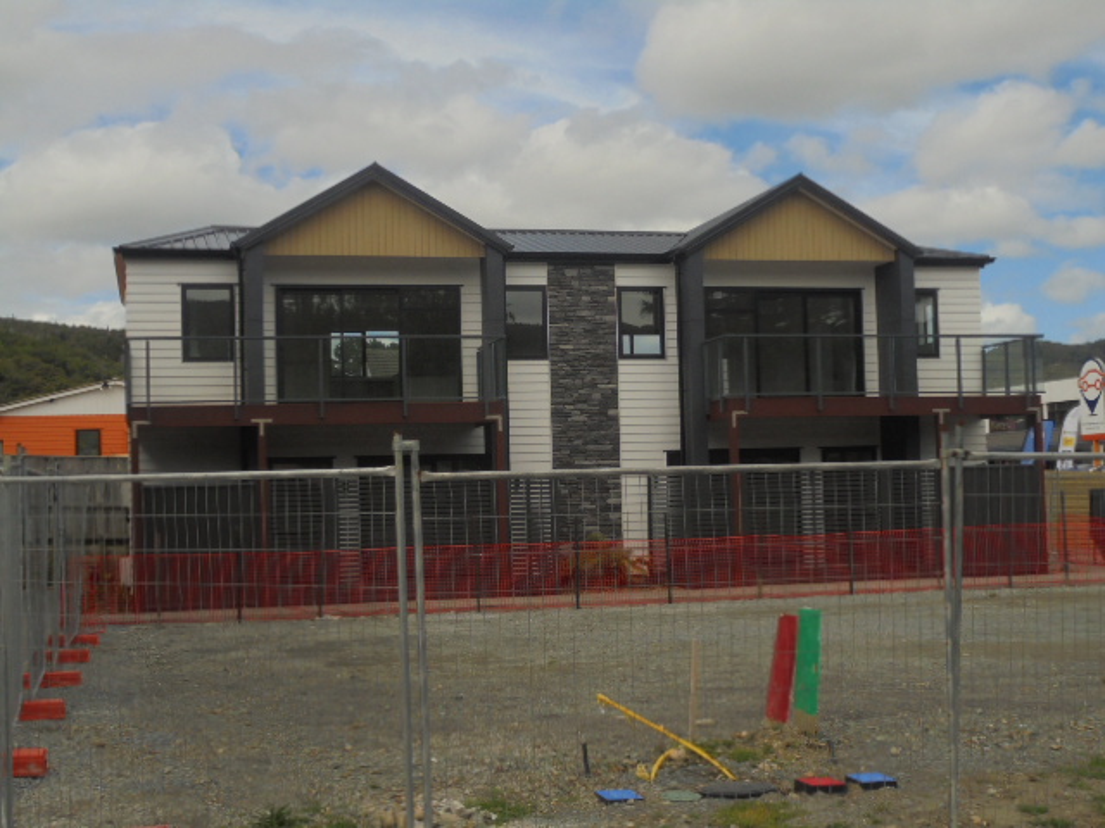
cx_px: 552
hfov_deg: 38.9
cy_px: 414
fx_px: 1564
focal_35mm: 49
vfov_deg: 29.7
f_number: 4.8
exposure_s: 1/800
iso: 100
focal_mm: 8.9
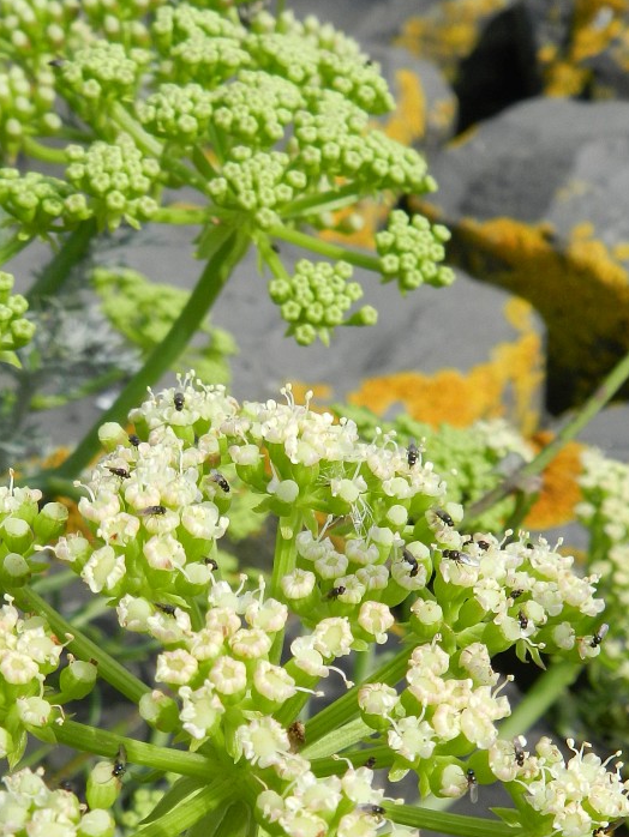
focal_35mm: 55
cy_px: 684
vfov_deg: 33.8
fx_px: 1332
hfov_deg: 26.5
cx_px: 264
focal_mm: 5.6
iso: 160
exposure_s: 1/1000
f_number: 4
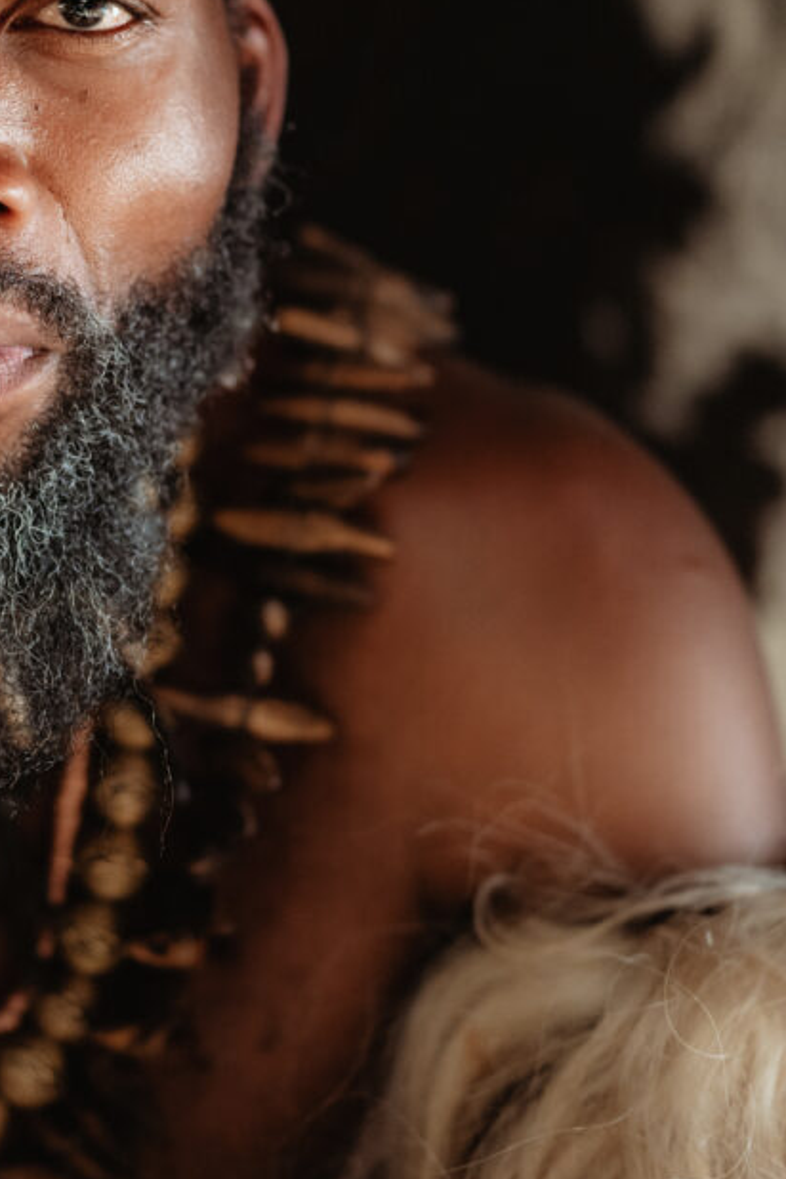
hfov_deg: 15.3
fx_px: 2849
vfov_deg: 23.2
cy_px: 343
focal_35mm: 87
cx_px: -69
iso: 400
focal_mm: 35
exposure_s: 1/250
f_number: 1.4
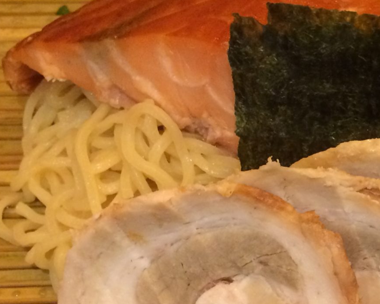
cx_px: 426
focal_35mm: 83
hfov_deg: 21.7
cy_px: 173
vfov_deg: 18.5
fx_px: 933
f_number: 2.2
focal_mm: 4.15
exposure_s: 1/30
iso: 250
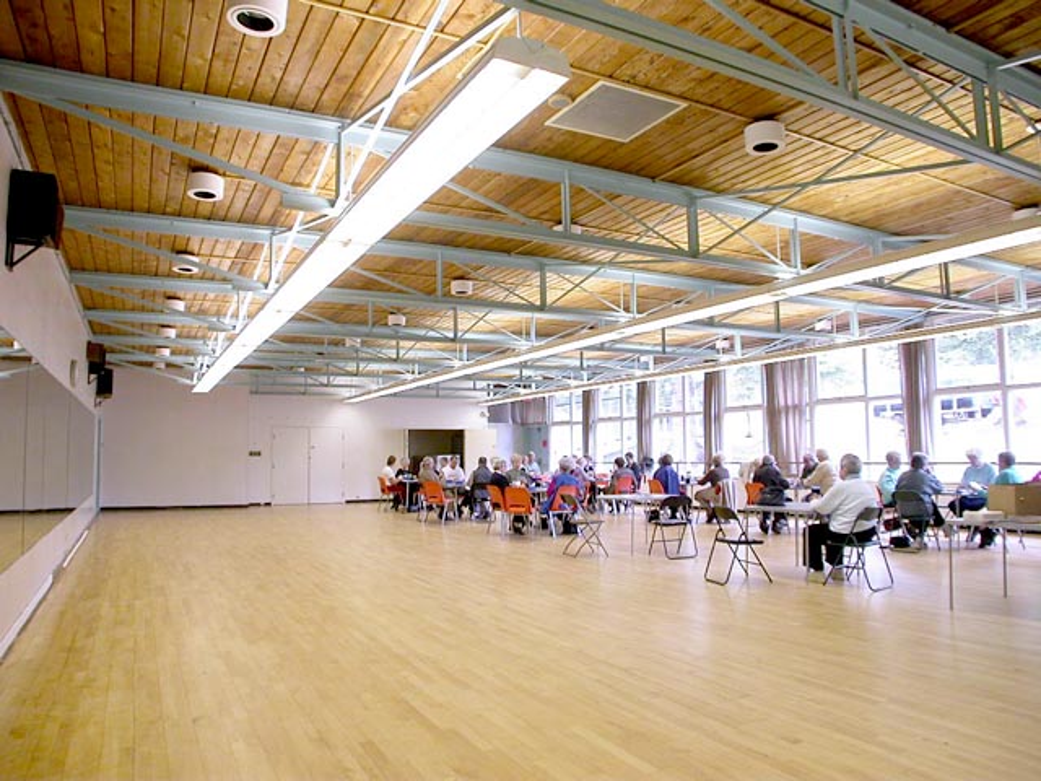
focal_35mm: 38
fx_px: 1143
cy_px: 390
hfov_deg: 49.0
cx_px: 520
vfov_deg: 37.7
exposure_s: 1/18.5
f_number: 2.6
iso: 100
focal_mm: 7.85
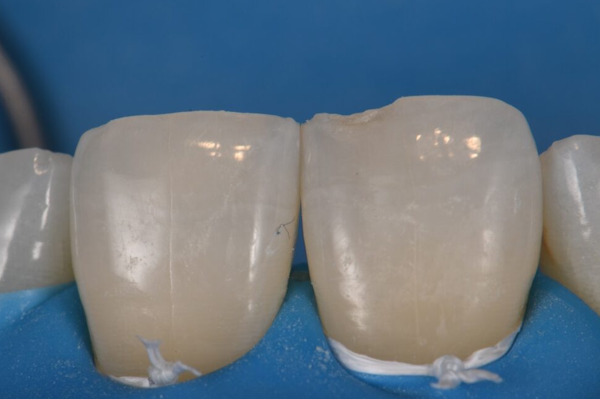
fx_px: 2782
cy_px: 205
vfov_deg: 8.2
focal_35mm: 167
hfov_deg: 12.3
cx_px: 287
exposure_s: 1/160
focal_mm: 105
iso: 200
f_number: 32
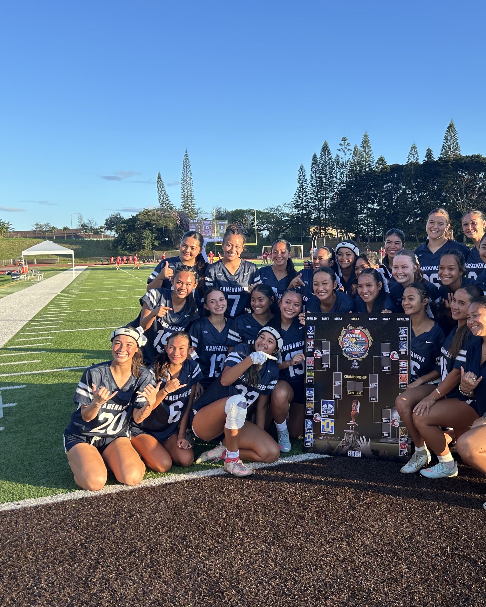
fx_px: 611
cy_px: 303
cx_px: 346
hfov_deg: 42.4
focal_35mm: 34
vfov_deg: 52.8
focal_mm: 5.7
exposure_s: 1/696
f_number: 1.5
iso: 50
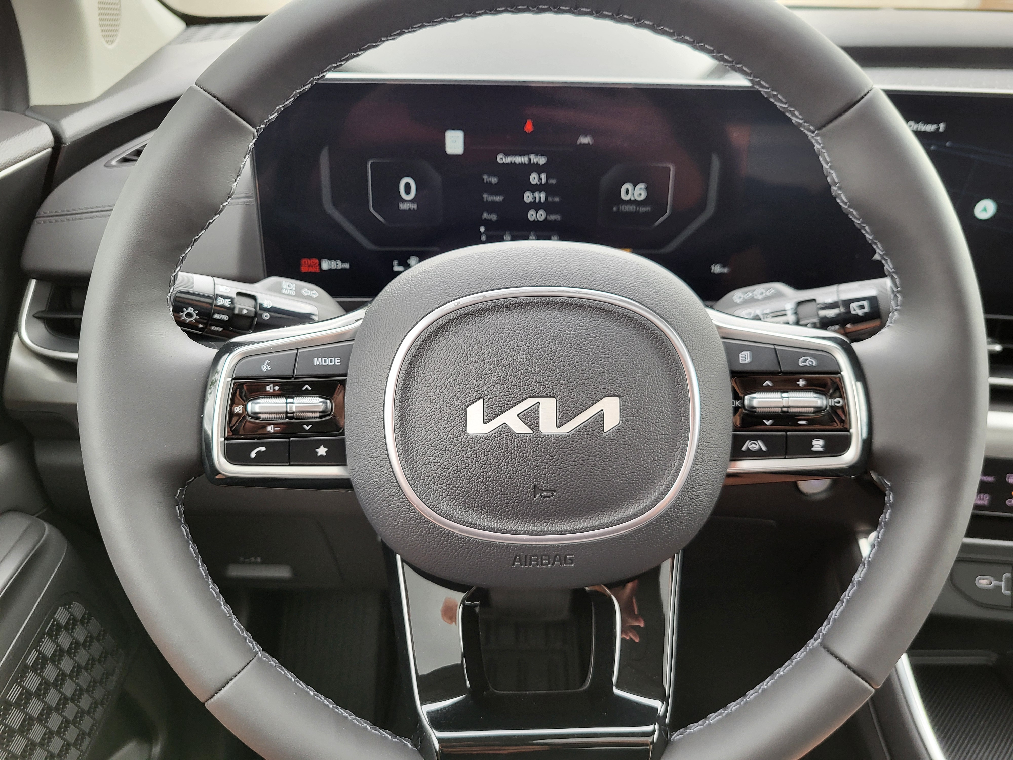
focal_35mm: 26
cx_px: 506
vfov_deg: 53.1
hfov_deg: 67.3
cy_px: 380
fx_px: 761
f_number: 1.8
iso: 100
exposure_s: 1/120
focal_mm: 5.4
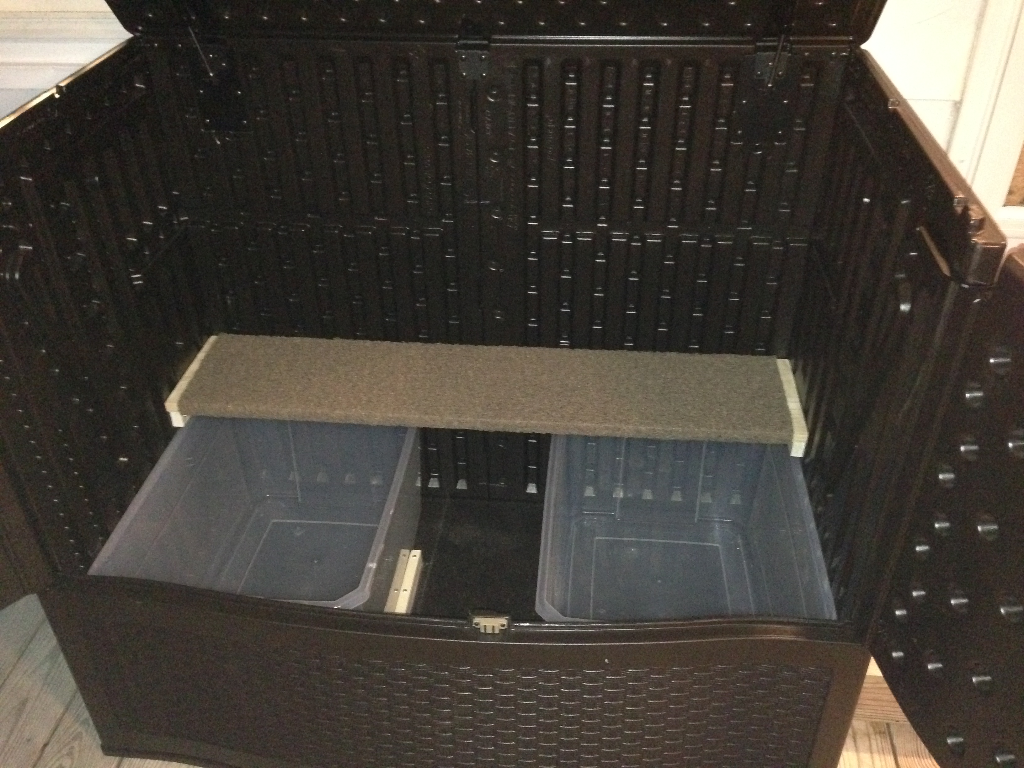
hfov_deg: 55.4
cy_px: 384
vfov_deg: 42.9
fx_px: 976
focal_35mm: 33
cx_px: 512
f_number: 2.4
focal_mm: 4.12
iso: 800
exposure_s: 1/16
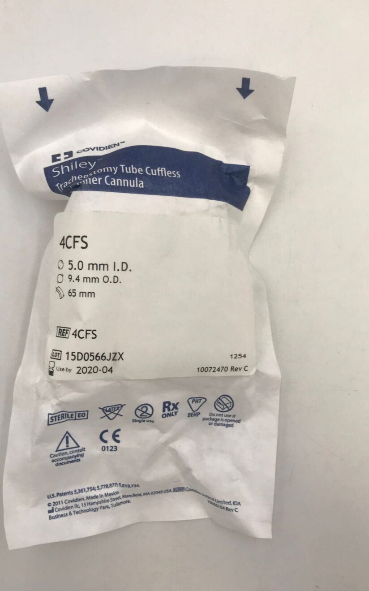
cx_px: 163
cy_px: 293
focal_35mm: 30
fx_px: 483
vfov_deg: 62.9
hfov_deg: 41.8
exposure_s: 1/60
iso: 25
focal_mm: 3.99
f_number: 1.8
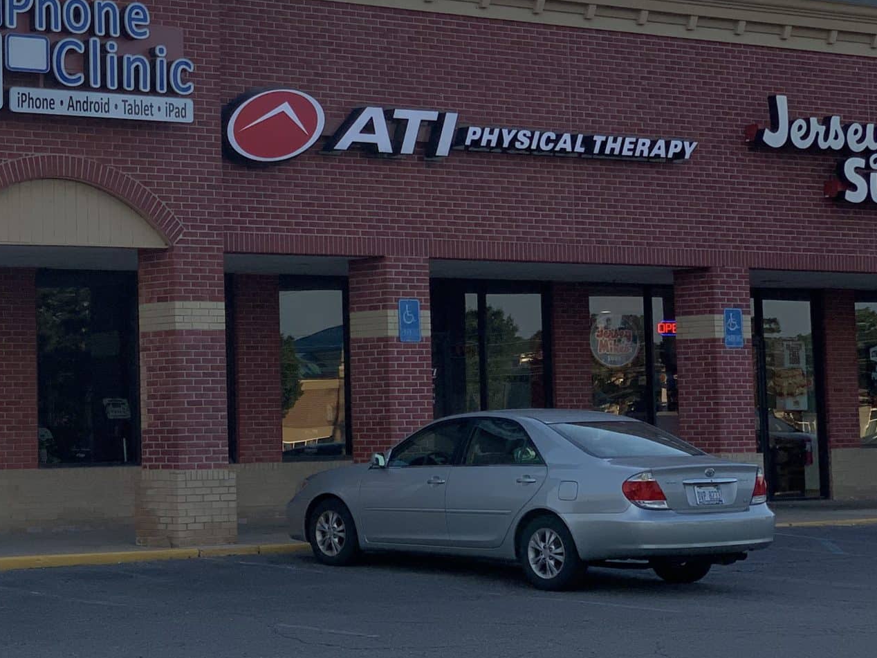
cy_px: 219
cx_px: 80
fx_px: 2660
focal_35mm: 105
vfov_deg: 14.1
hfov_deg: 18.4
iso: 16
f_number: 2.4
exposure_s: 1/1115
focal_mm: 6
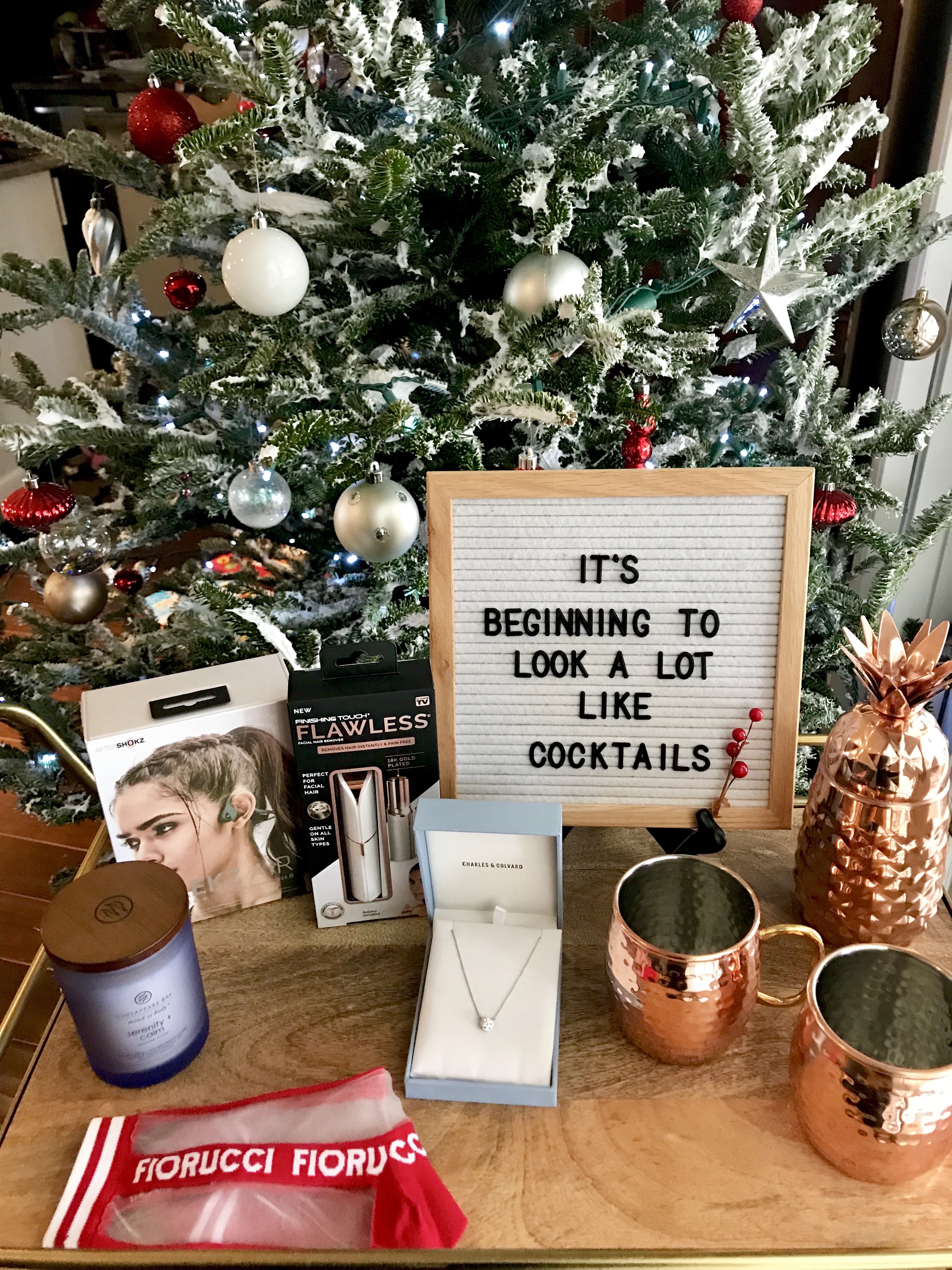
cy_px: 635
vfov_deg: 63.4
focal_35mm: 28
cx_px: 476
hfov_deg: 49.7
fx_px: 1027
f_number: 1.8
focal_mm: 3.99
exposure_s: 1/15
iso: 80
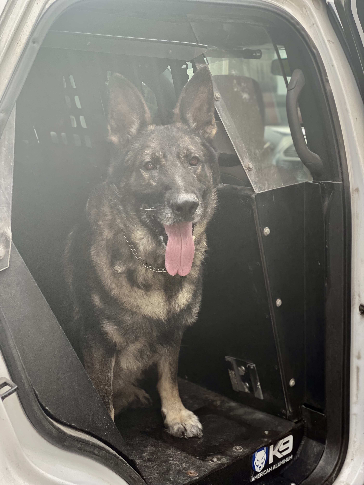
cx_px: 182
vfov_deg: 36.8
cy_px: 242
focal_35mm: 52
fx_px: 729
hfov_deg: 28.0
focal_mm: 6
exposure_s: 1/122
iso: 40
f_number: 2
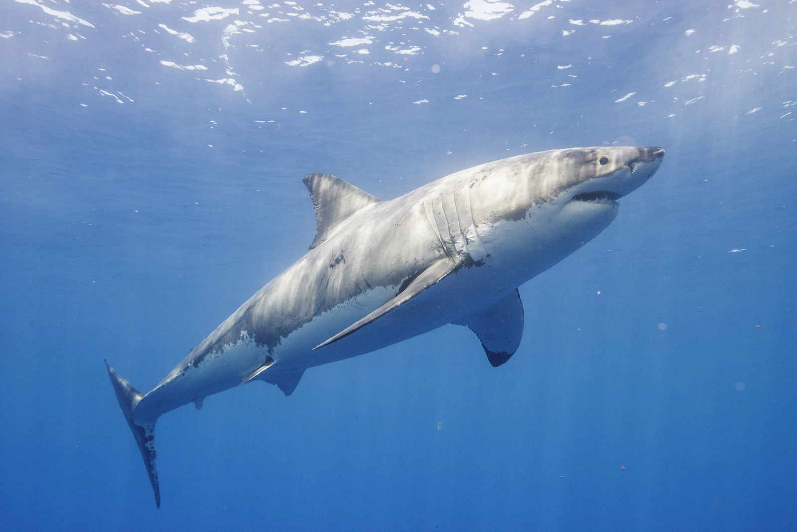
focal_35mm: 35
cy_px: 266
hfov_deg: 54.4
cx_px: 398
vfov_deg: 37.9
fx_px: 775
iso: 1000
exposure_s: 1/500
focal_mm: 35
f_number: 9
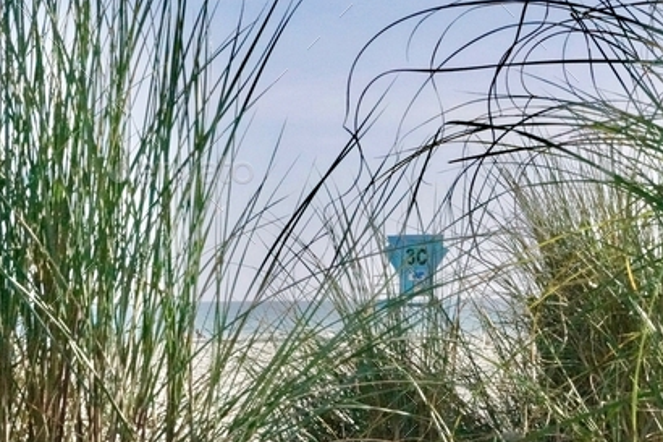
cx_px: 419
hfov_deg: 17.2
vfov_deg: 11.5
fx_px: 2185
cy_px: 247
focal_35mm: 119
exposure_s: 1/4000
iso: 10000
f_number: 25
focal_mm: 55
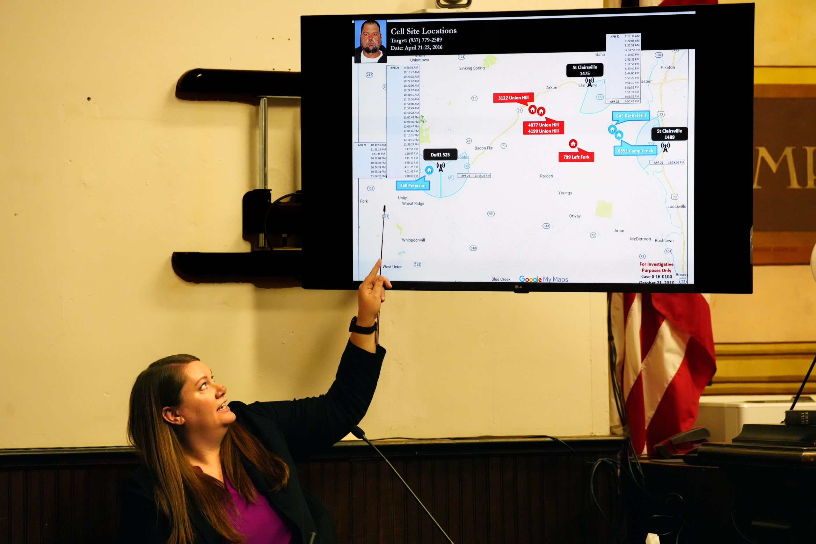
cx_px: 408
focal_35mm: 164
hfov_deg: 12.5
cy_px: 272
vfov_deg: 8.4
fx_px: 3717
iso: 12800
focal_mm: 164
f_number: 5.6
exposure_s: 1/1000
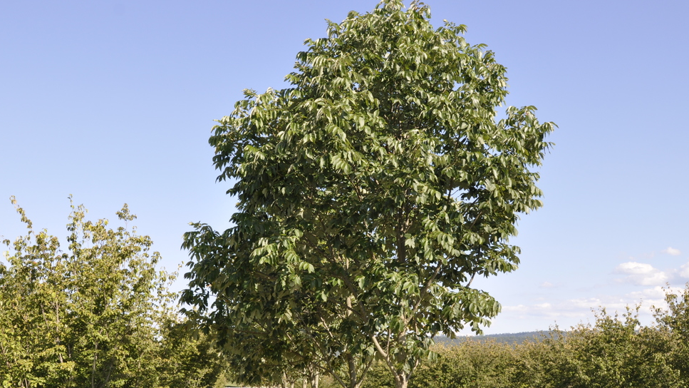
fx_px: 786
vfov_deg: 27.6
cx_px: 329
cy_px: 240
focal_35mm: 43
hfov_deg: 47.3
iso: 200
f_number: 9
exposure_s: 1/200
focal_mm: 22
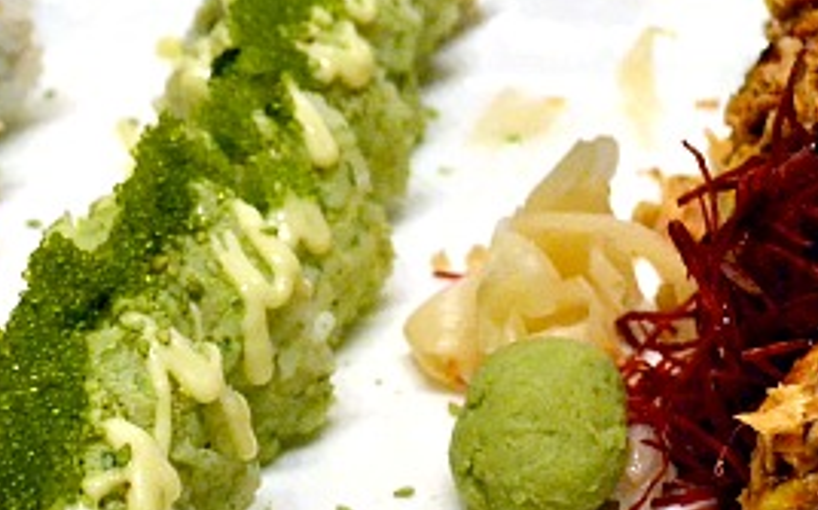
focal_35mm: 89
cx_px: 235
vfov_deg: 14.5
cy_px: 464
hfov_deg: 23.1
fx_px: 1982
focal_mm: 26
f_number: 4.2
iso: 3200
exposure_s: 1/20
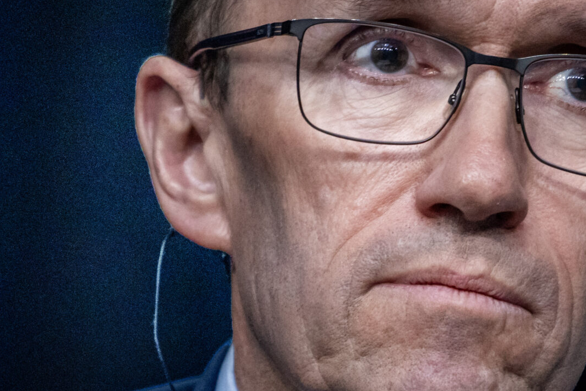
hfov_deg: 2.9
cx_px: 365
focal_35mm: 717
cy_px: 153
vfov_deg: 1.9
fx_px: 11670
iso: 3200
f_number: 4
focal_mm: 200
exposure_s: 1/250
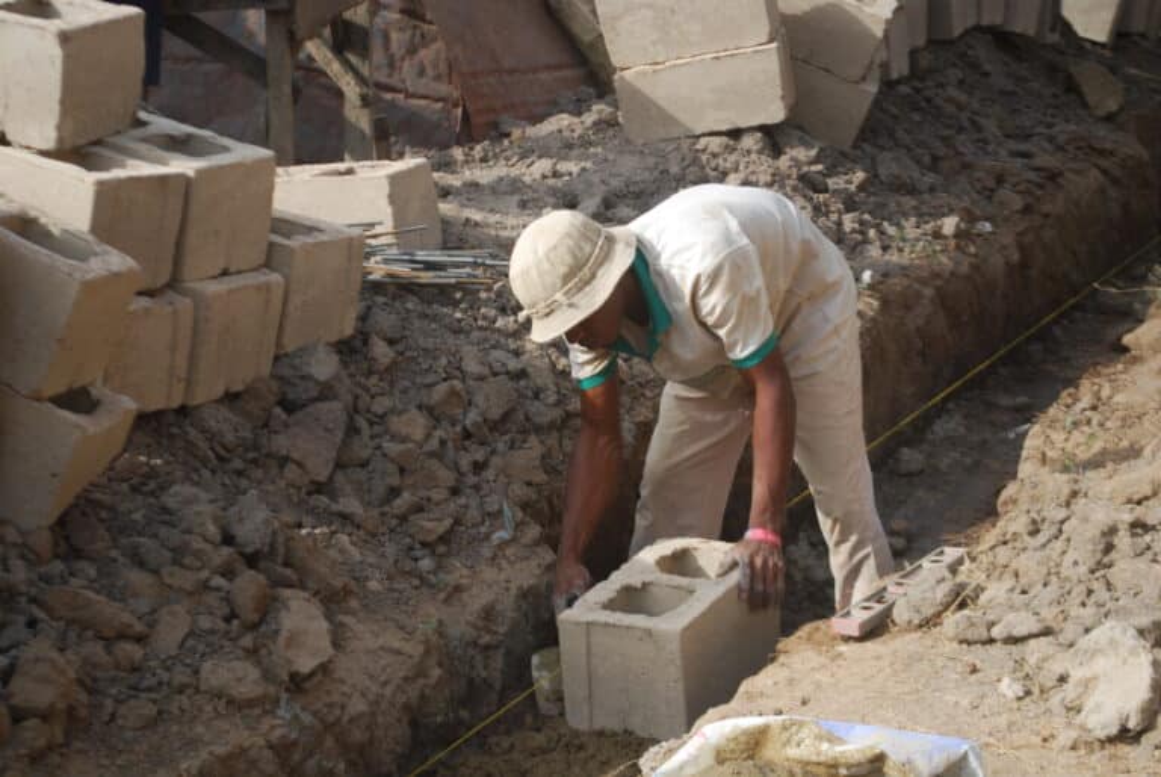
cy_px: 388
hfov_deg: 24.6
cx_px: 580
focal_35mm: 82
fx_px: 2664
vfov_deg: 16.6
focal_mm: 55
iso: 100
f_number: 5.6
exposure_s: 1/160
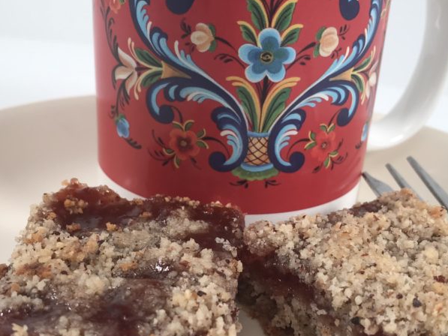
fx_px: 621
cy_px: 209
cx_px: 239
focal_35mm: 48
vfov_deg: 30.2
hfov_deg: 39.6
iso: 20
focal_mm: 3.99
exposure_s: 1/145
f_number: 1.8
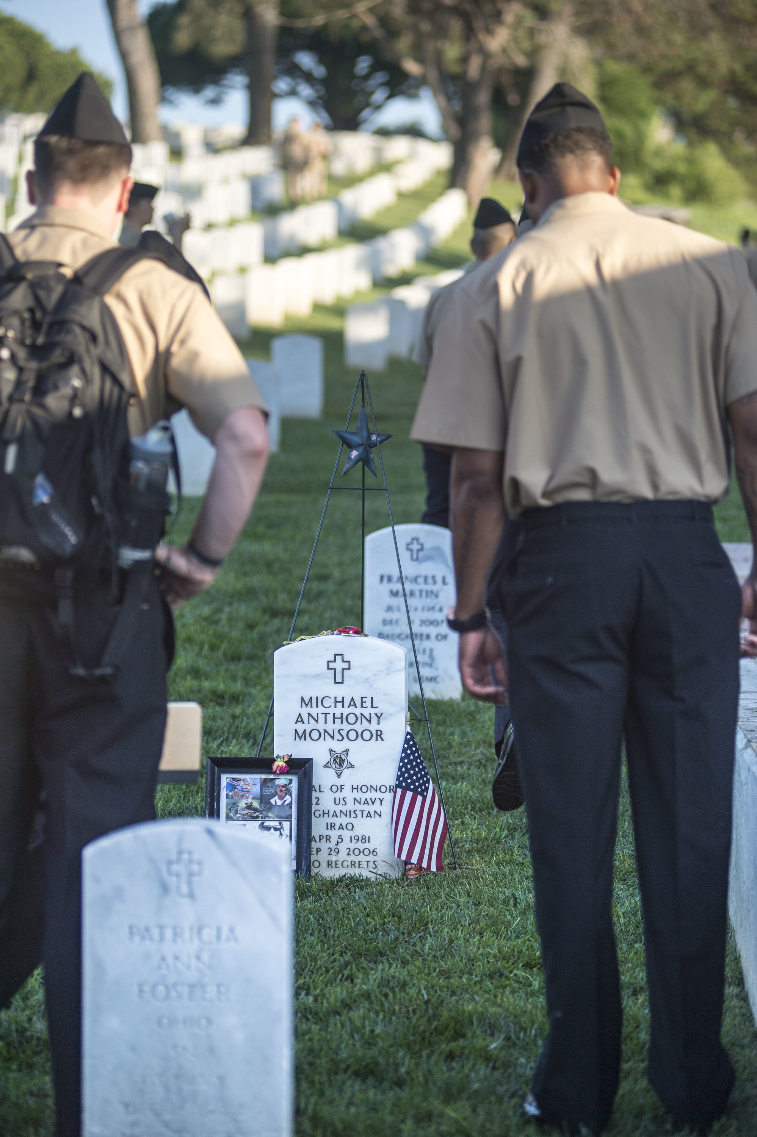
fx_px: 3315
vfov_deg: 19.5
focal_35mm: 105
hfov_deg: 13.0
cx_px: 378
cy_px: 568
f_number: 2.8
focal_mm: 105
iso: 200
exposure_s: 1/2500
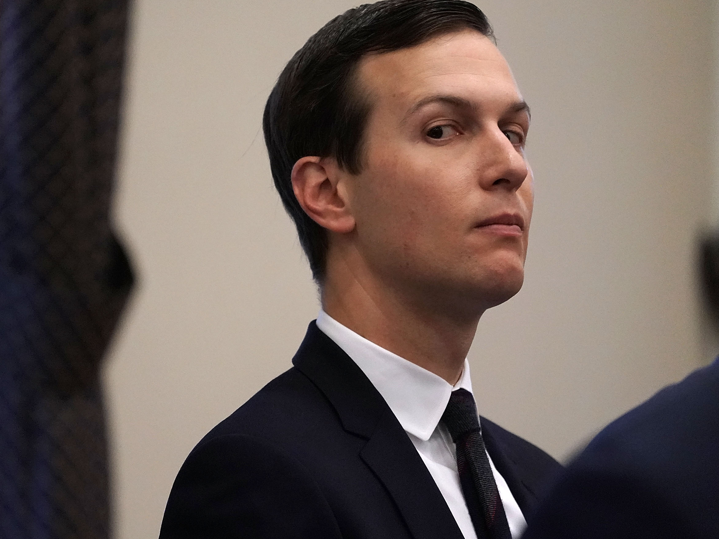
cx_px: 308
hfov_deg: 4.0
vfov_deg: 3.0
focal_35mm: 493
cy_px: 250
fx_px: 10240
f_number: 5.6
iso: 8000
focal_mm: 400
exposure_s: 1/320
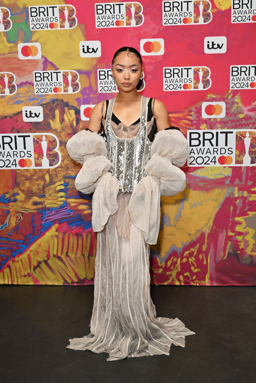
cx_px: 126
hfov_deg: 35.1
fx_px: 405
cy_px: 191
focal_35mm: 38
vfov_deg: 50.7
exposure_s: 1/125
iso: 320
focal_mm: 37
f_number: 2.8
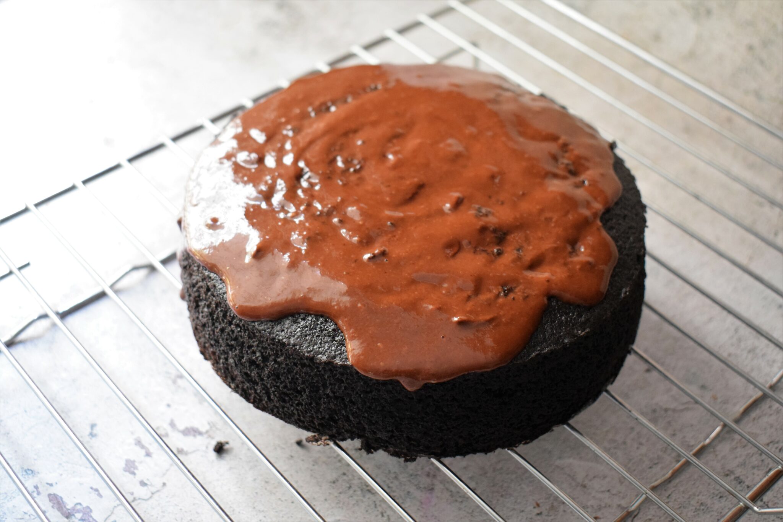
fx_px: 1044
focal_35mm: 48
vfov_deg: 28.1
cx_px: 392
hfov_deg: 41.1
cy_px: 261
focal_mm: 32
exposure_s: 1/30
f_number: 4.5
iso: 3200
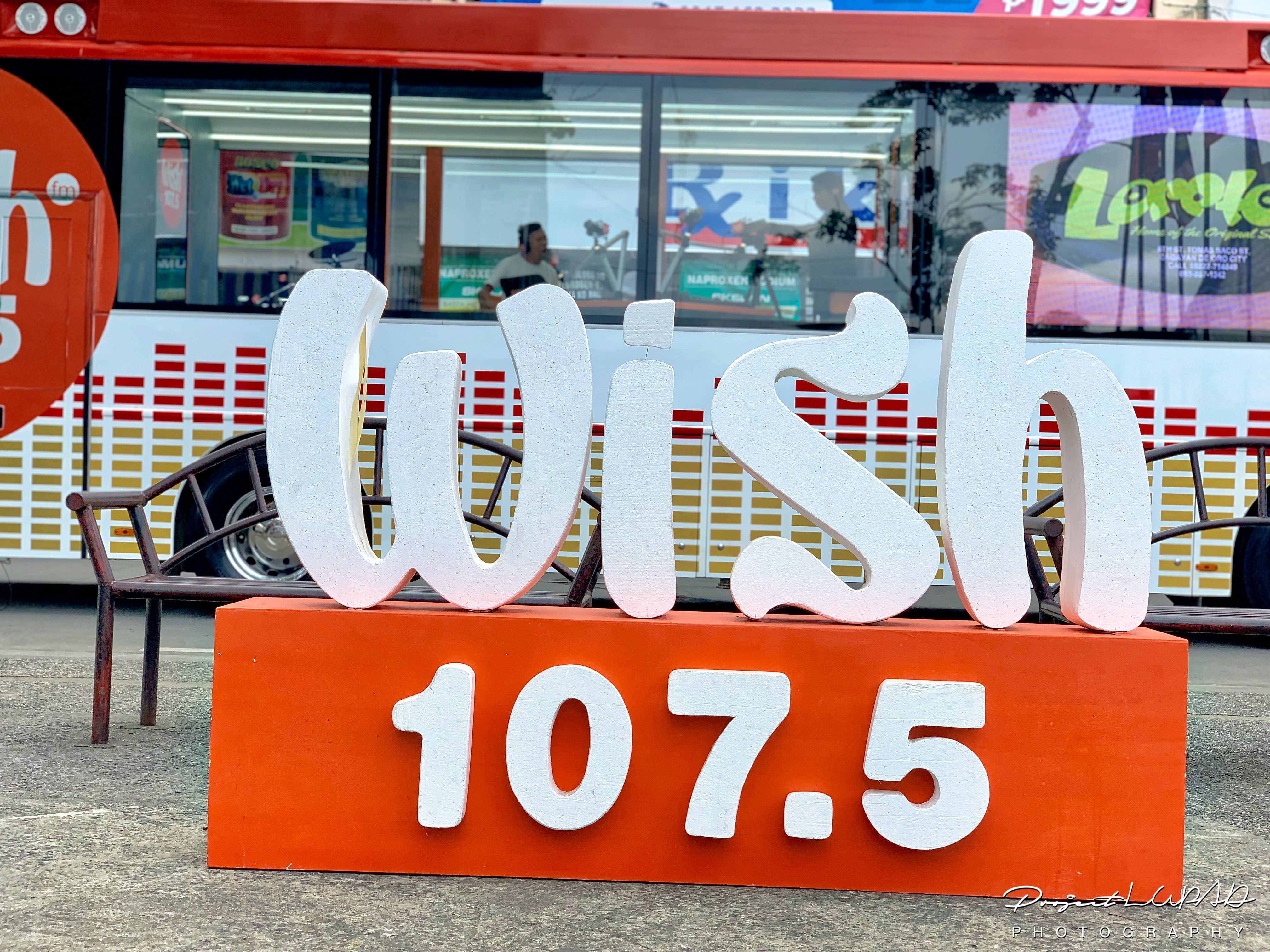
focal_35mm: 52
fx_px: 1908
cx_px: 635
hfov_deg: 36.8
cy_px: 476
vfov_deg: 28.0
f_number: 2.4
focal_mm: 6
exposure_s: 1/264
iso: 16
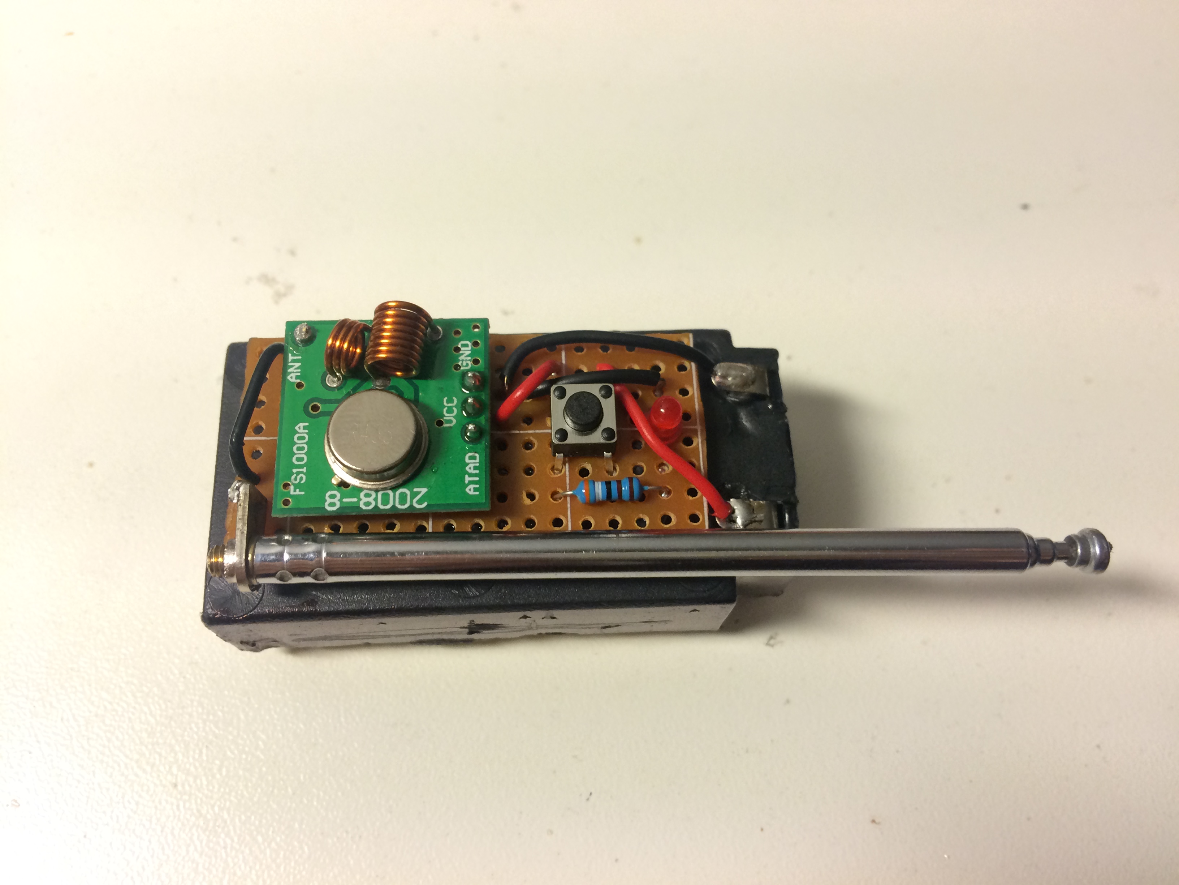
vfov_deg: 48.2
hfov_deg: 61.7
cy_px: 442
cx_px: 590
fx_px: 988
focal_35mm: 29
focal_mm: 4.15
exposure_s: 1/30
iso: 40
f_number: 2.2
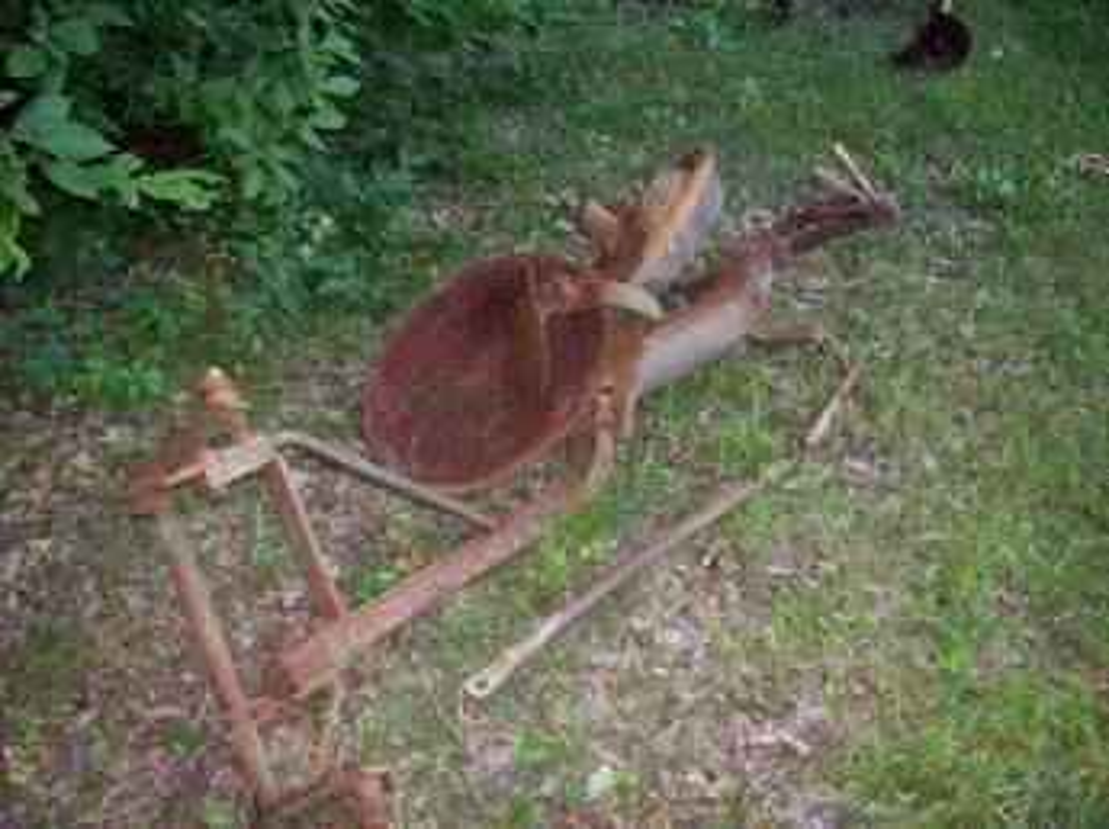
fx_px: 1152
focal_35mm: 36
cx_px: 554
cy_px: 414
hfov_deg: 51.4
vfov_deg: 39.6
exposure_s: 1/64
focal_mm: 6
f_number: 2.7
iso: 80
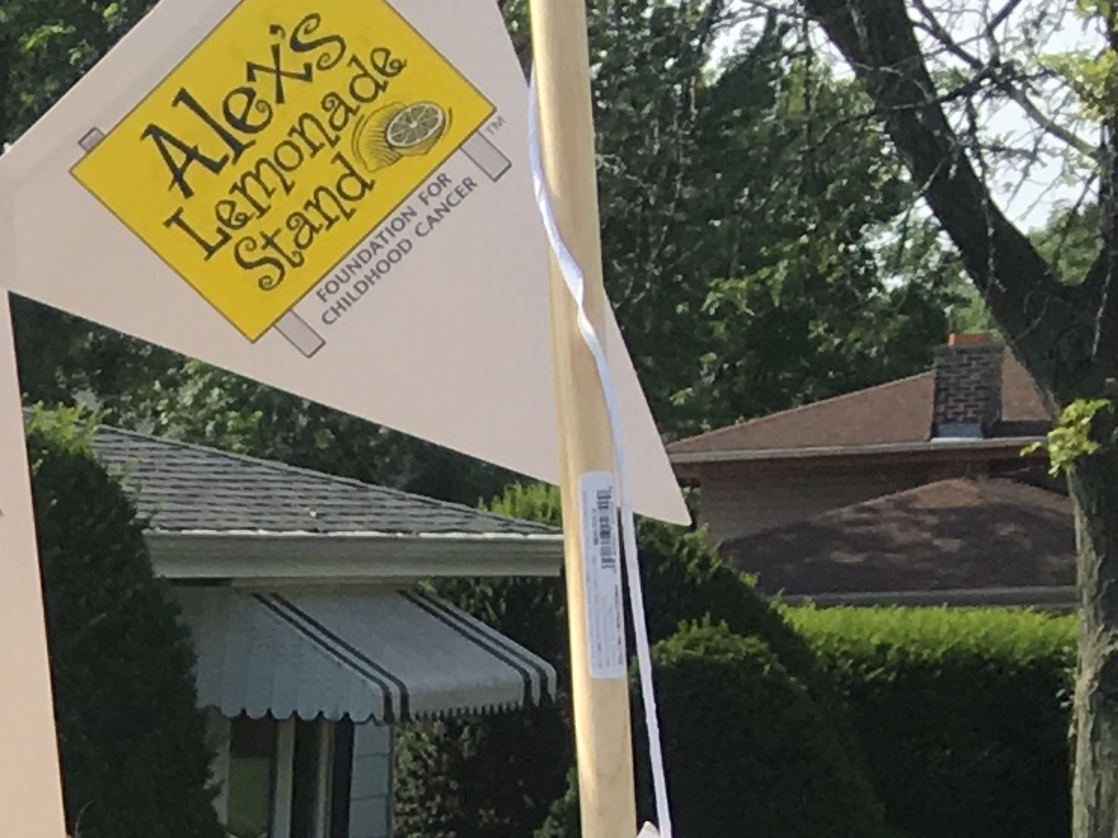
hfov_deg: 11.3
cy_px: 1907
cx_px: -1151
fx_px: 5103
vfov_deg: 8.7
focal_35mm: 158
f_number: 2.2
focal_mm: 4.15
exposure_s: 1/974
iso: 25
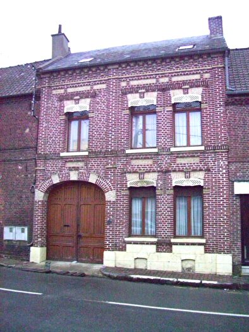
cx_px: 124
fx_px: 307
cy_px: 166
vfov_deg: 56.8
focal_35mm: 32
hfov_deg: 44.2
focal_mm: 5.7
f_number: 2.9
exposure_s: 1/50
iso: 640
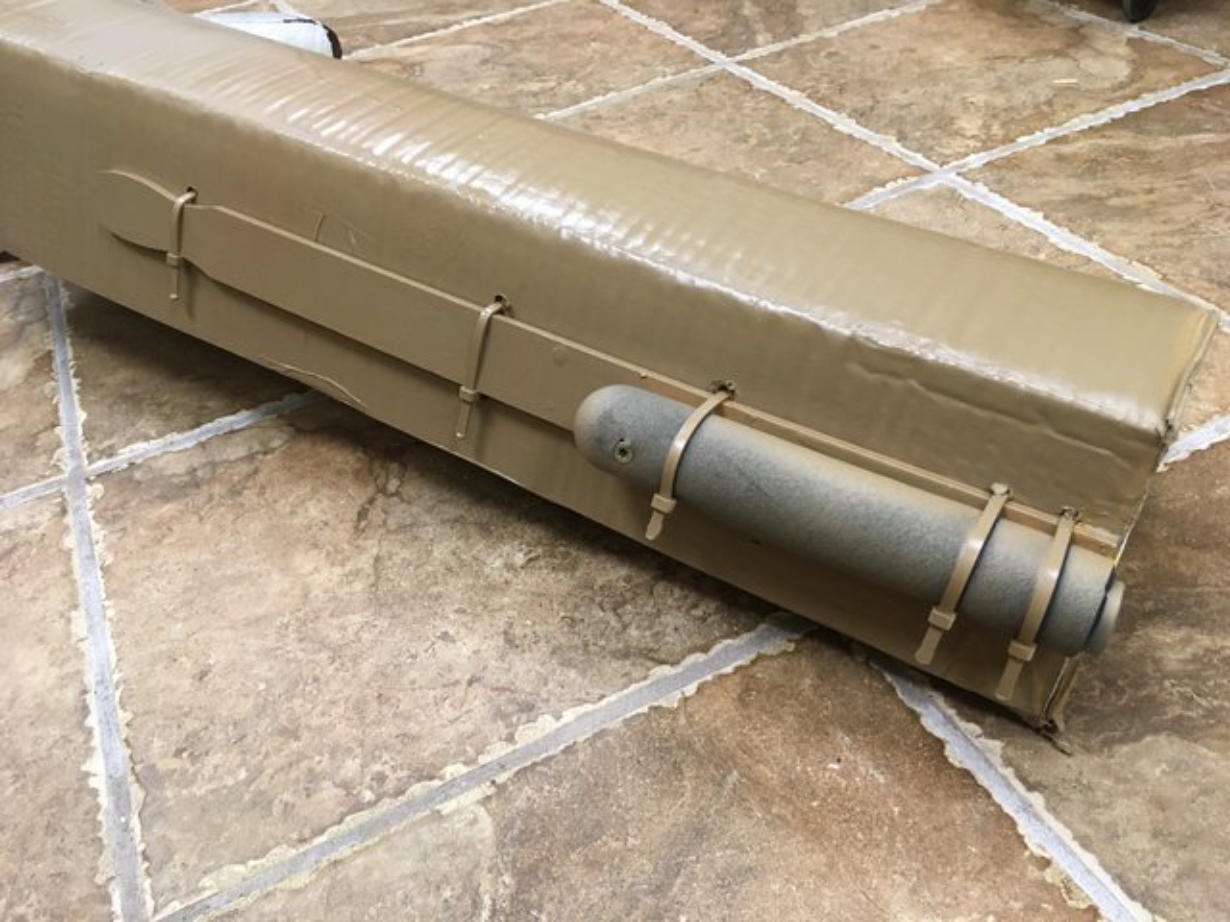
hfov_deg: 61.7
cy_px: 461
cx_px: 615
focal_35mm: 29
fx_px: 1030
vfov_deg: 48.2
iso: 100
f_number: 2.2
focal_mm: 4.15
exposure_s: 1/30
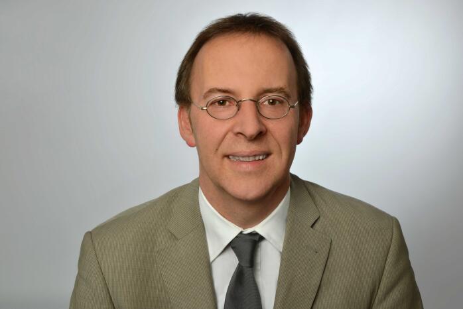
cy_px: 154
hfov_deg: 35.6
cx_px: 232
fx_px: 720
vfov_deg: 24.2
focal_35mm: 56
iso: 125
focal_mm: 56
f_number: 16
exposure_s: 1/125
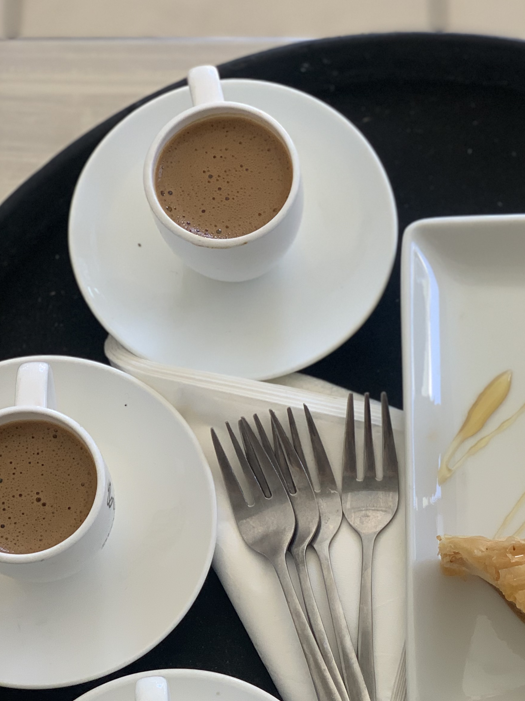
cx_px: 453
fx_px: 1820
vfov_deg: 21.6
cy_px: 529
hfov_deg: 16.2
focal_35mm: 90
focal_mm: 6
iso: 50
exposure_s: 1/122
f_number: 2.4
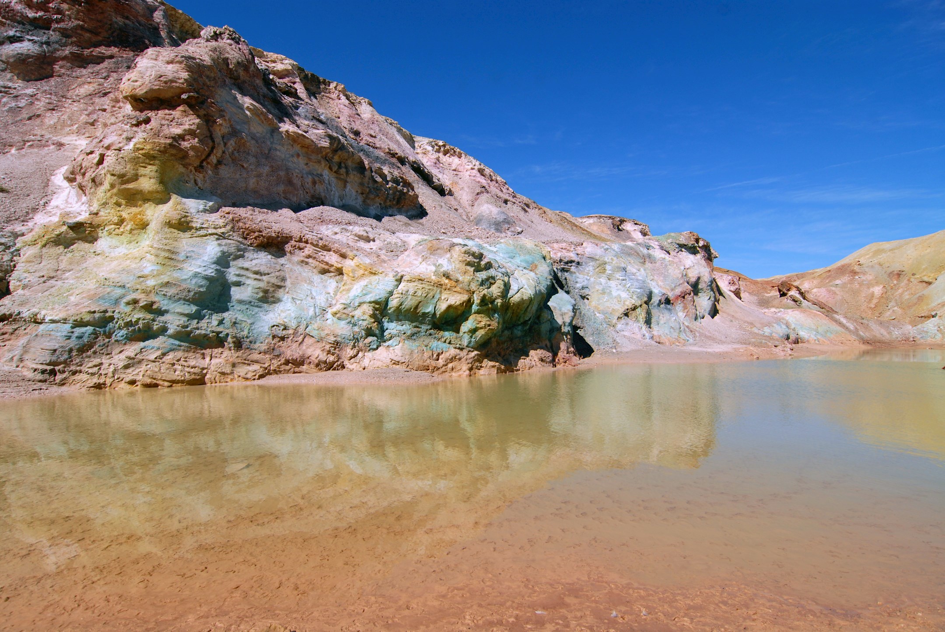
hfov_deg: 89.9
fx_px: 473
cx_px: 472
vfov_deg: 67.5
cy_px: 316
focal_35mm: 18
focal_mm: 12
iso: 100
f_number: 7.1
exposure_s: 1/350
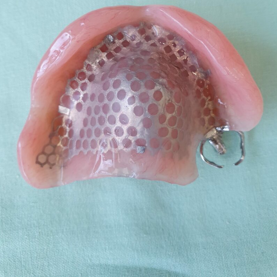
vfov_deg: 51.5
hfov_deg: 52.5
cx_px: 139
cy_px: 92
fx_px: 281
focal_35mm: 31
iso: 200
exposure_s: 1/100
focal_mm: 4.32
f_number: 2.4
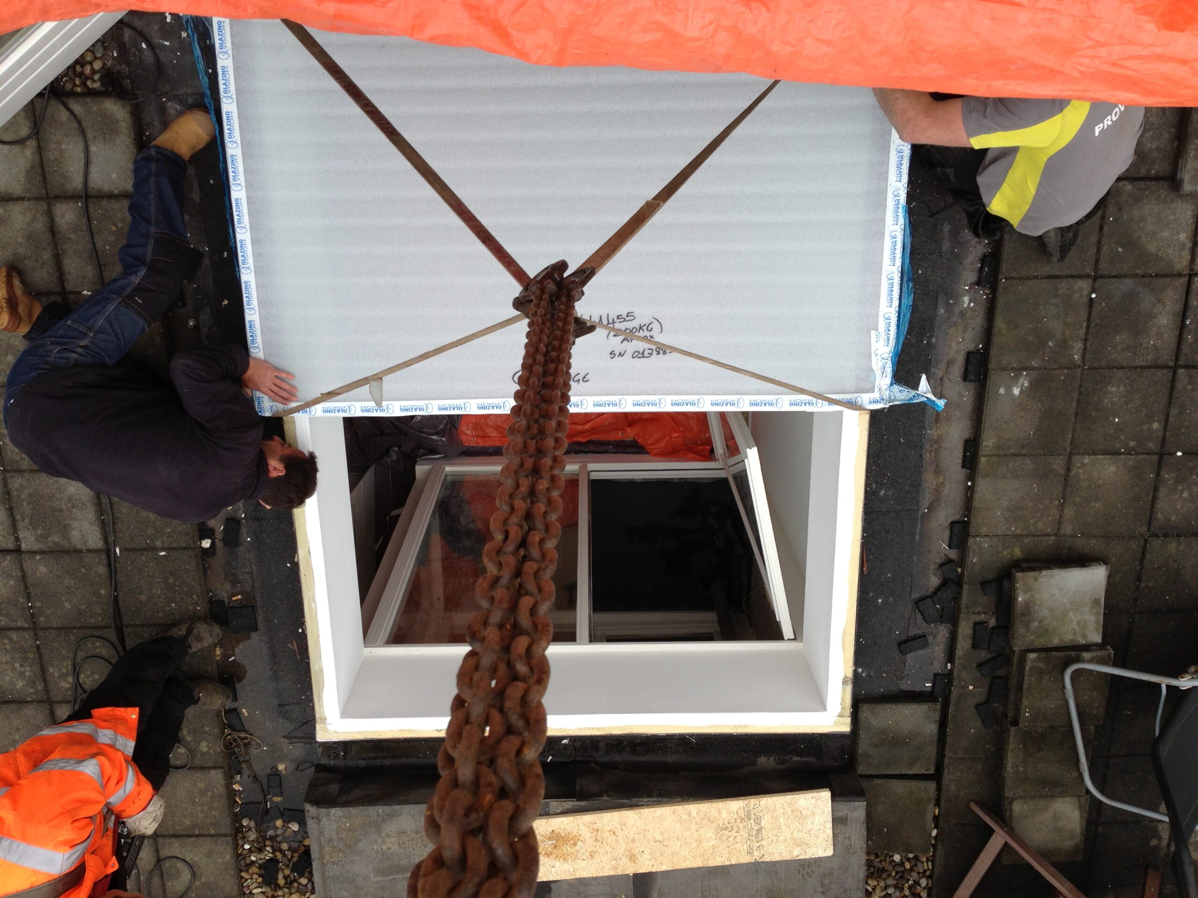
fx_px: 1142
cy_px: 449
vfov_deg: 42.9
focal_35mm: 33
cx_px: 599
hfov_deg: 55.4
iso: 50
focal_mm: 4.13
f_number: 2.4
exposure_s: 1/455
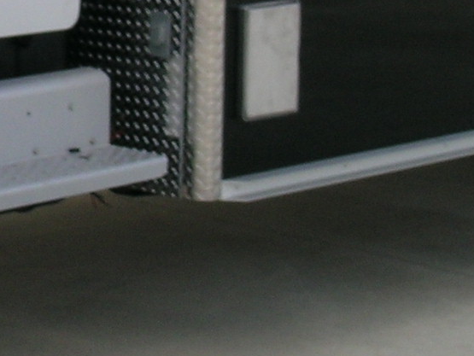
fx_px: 2686
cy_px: -86
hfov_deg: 9.9
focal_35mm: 196
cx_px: -165
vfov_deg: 7.5
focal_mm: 8.7
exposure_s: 1/146
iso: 50
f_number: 5.7
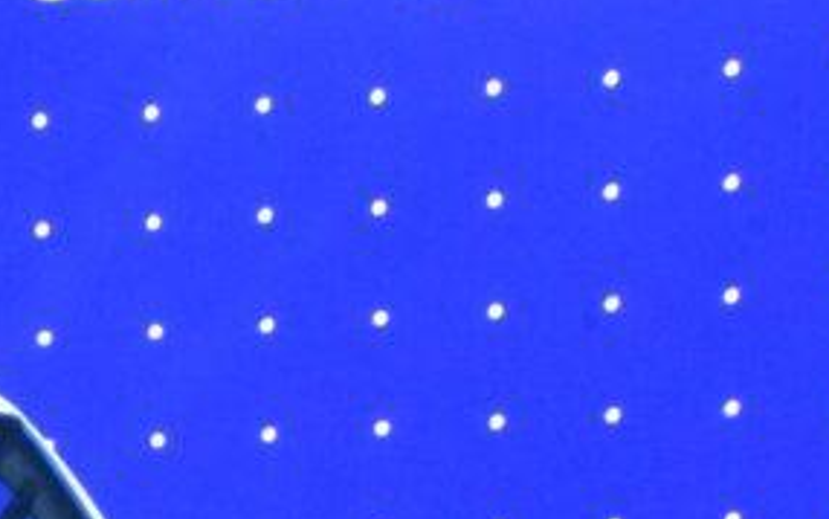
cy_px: 967
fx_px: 3707
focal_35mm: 164
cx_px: -533
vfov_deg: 7.7
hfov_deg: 12.0
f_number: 22
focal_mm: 30
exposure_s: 1/25
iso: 6400
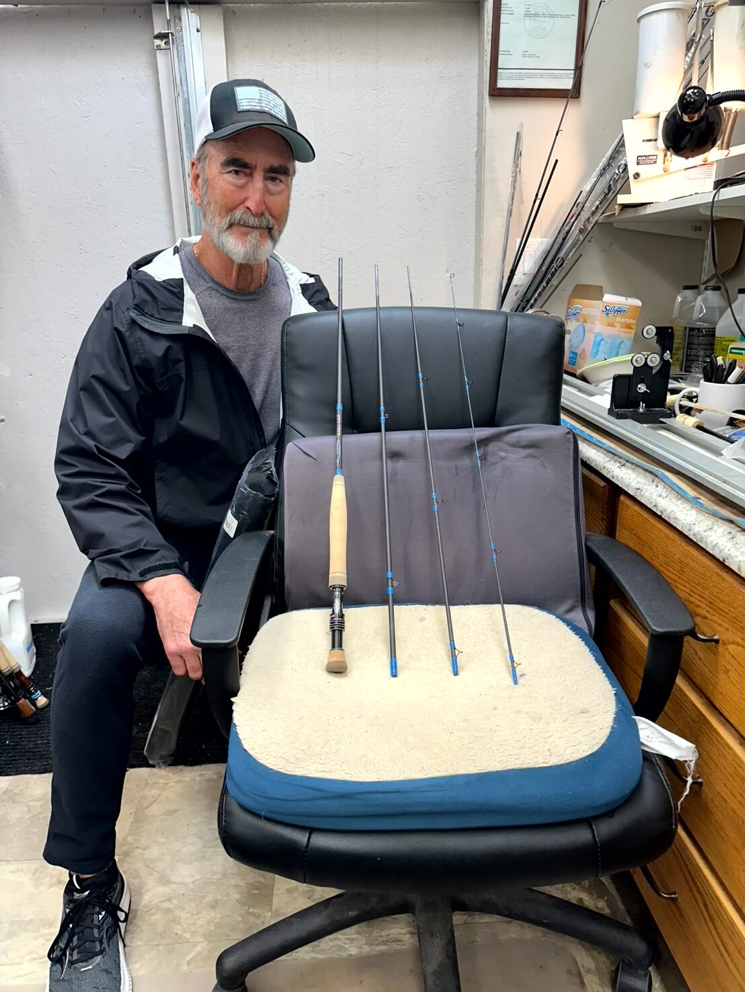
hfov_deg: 56.8
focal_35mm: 24
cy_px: 496
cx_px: 372
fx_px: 688
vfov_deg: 71.6
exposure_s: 1/120
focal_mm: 6.86
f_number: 1.78
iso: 125
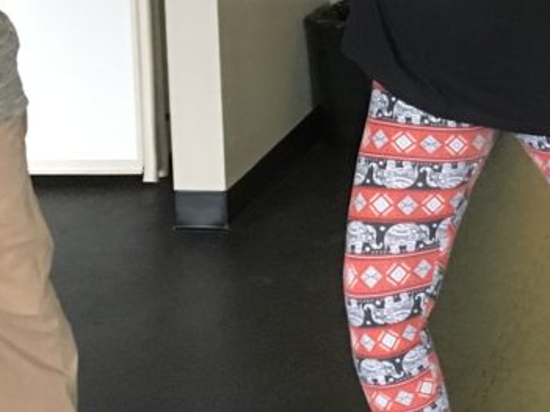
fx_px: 2017
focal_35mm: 127
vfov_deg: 11.5
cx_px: 783
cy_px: -50
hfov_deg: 14.6
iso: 200
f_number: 2.2
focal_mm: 4.15
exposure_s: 1/20
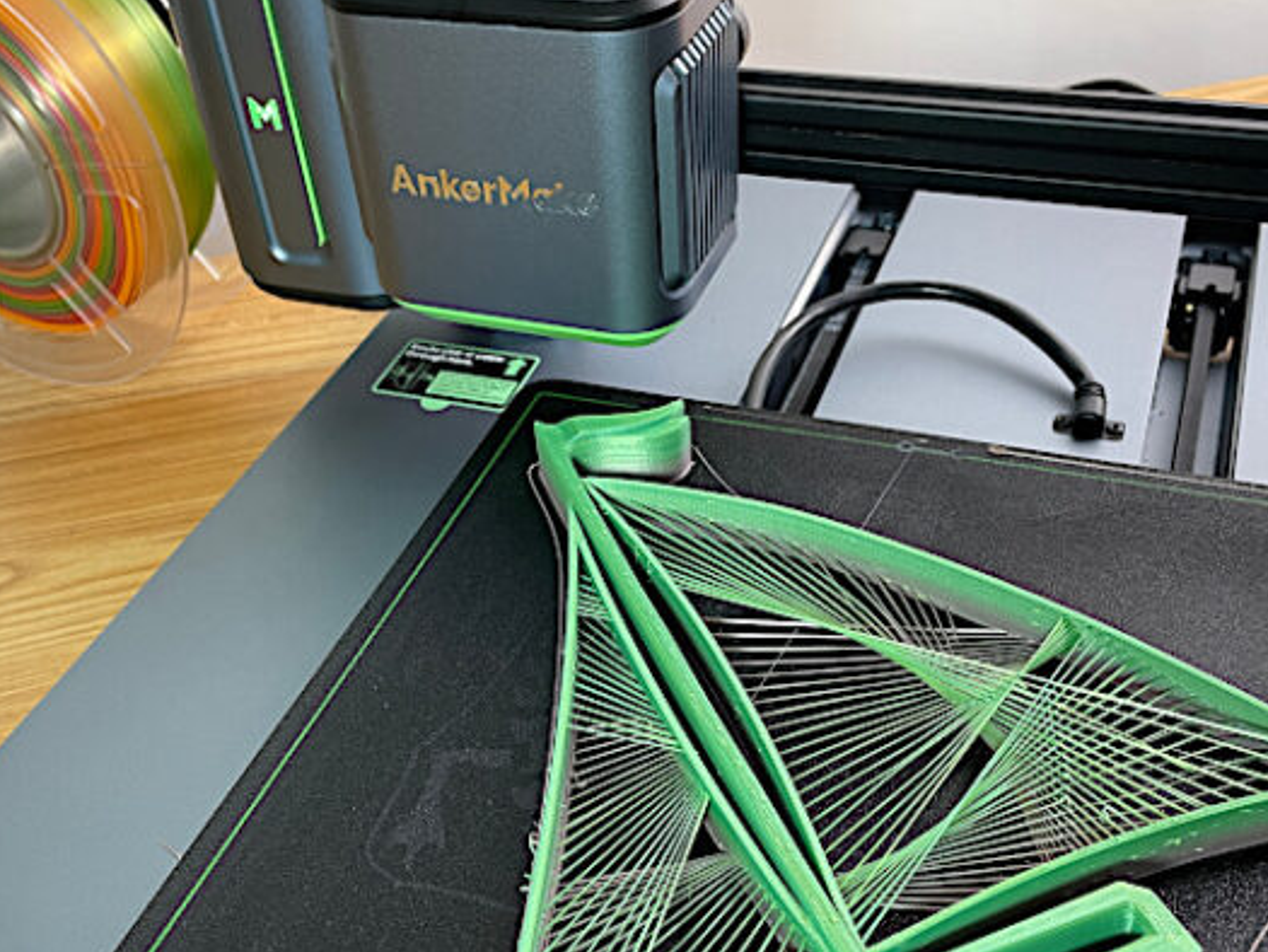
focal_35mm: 38
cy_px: 575
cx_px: 592
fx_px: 1392
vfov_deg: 37.6
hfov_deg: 48.9
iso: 80
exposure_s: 1/50
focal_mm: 4.2
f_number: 1.6
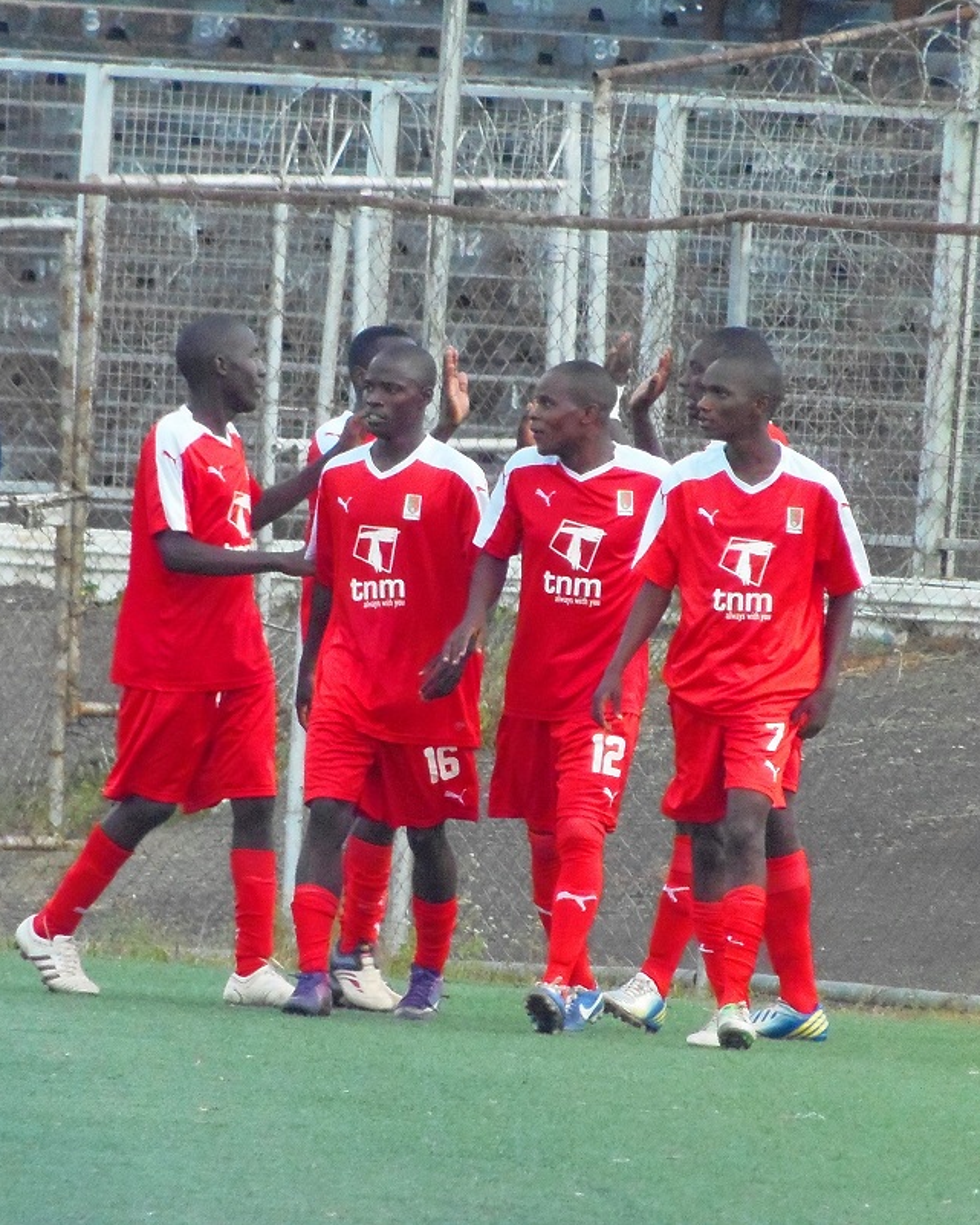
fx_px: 40888
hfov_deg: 1.4
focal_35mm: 1128
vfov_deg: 1.7
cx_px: 401
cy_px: 613
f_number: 5.7
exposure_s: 1/500
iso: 800
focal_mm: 154.8
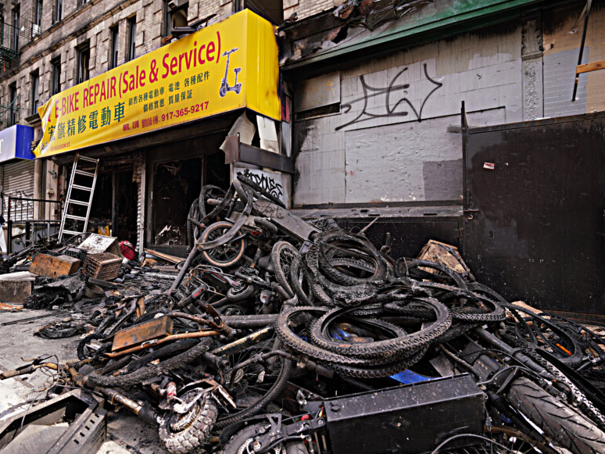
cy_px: 228
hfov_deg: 84.6
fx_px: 332
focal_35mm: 19
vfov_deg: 68.7
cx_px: 291
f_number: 3.2
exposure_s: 1/640
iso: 200
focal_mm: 17
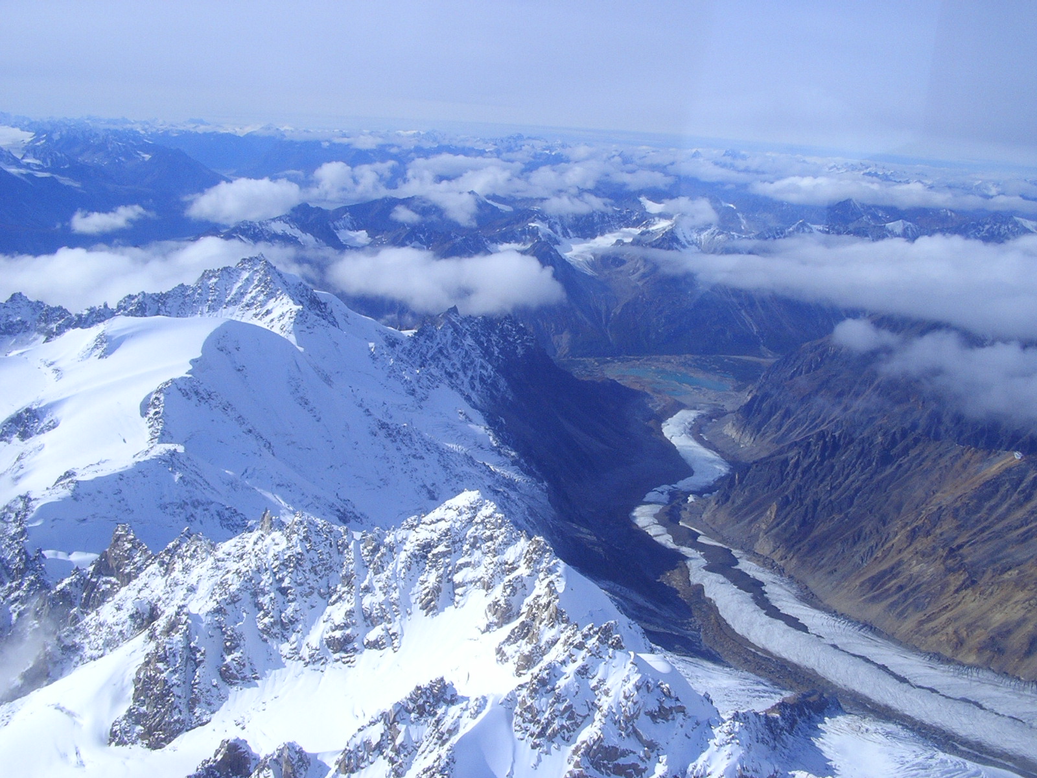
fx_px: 1138
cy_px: 389
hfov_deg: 49.0
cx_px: 518
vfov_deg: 37.7
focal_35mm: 38
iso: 50
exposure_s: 1/1250
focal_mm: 5.8
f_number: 4.1
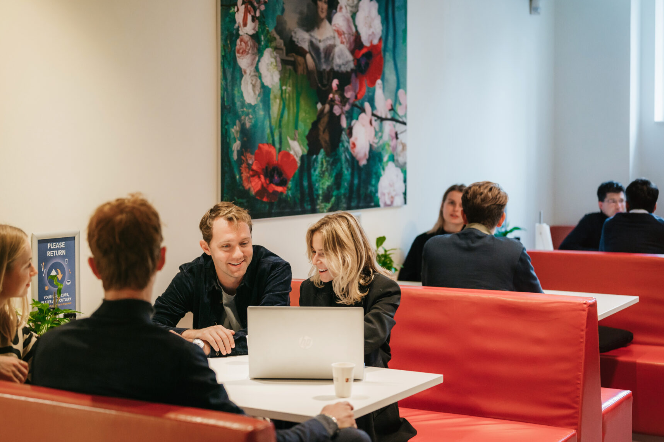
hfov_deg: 35.6
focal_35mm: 56
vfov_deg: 24.1
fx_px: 1032
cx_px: 294
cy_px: 246
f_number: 1.8
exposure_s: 1/200
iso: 640
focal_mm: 50
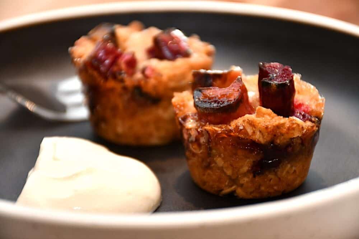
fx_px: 2094
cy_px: 120
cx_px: 180
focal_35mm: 210
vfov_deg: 6.5
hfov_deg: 9.8
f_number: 5.6
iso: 1100
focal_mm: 140
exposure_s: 1/60
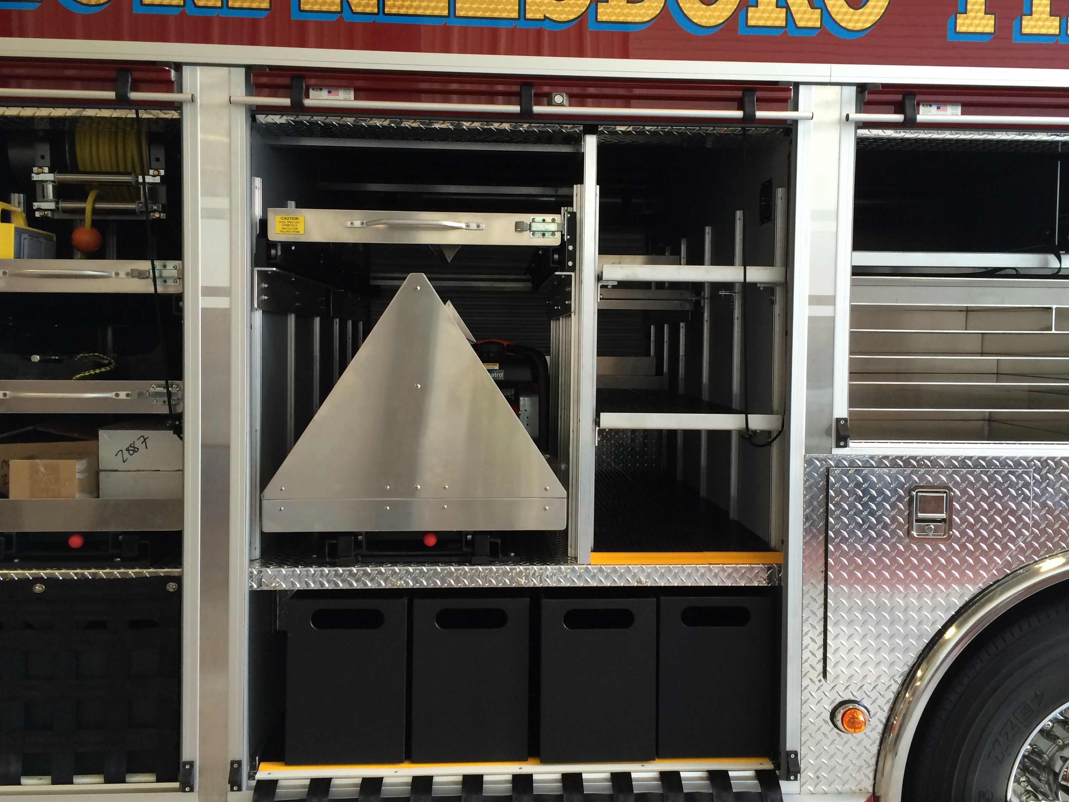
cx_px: 562
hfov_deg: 53.9
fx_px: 1050
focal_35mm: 34
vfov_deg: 41.8
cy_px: 385
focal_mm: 4.12
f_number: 2.2
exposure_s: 1/30
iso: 80
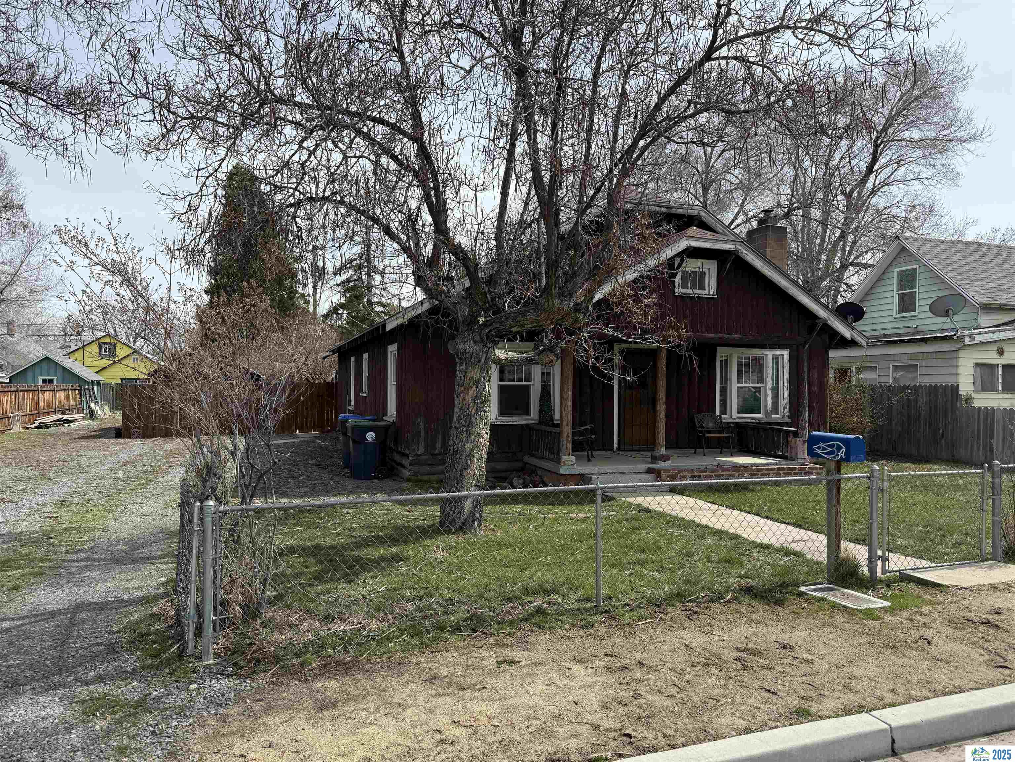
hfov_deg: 71.6
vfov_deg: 56.8
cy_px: 381
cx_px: 508
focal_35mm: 24
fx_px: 704
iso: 80
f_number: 1.78
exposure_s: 1/3145
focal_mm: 6.76
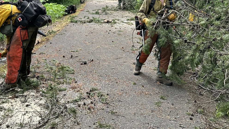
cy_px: 25
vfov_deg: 22.3
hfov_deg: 39.0
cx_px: 92
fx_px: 322
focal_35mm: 53
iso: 80
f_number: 1.78
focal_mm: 6.86
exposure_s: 1/1272
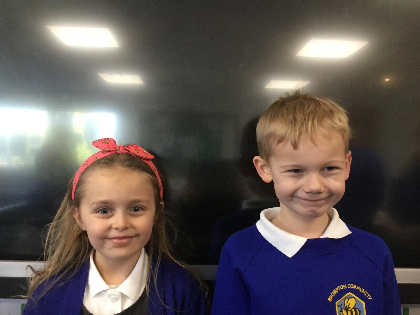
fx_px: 376
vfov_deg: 45.4
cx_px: 210
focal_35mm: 31
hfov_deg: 58.4
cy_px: 158
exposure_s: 1/33
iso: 250
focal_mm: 3.3
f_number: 2.4
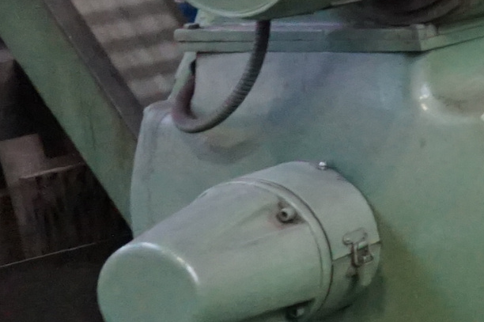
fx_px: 1719
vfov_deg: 10.6
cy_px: 39
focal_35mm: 128
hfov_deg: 11.8
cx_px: 1278
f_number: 3.5
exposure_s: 1/160
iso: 3200
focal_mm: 16
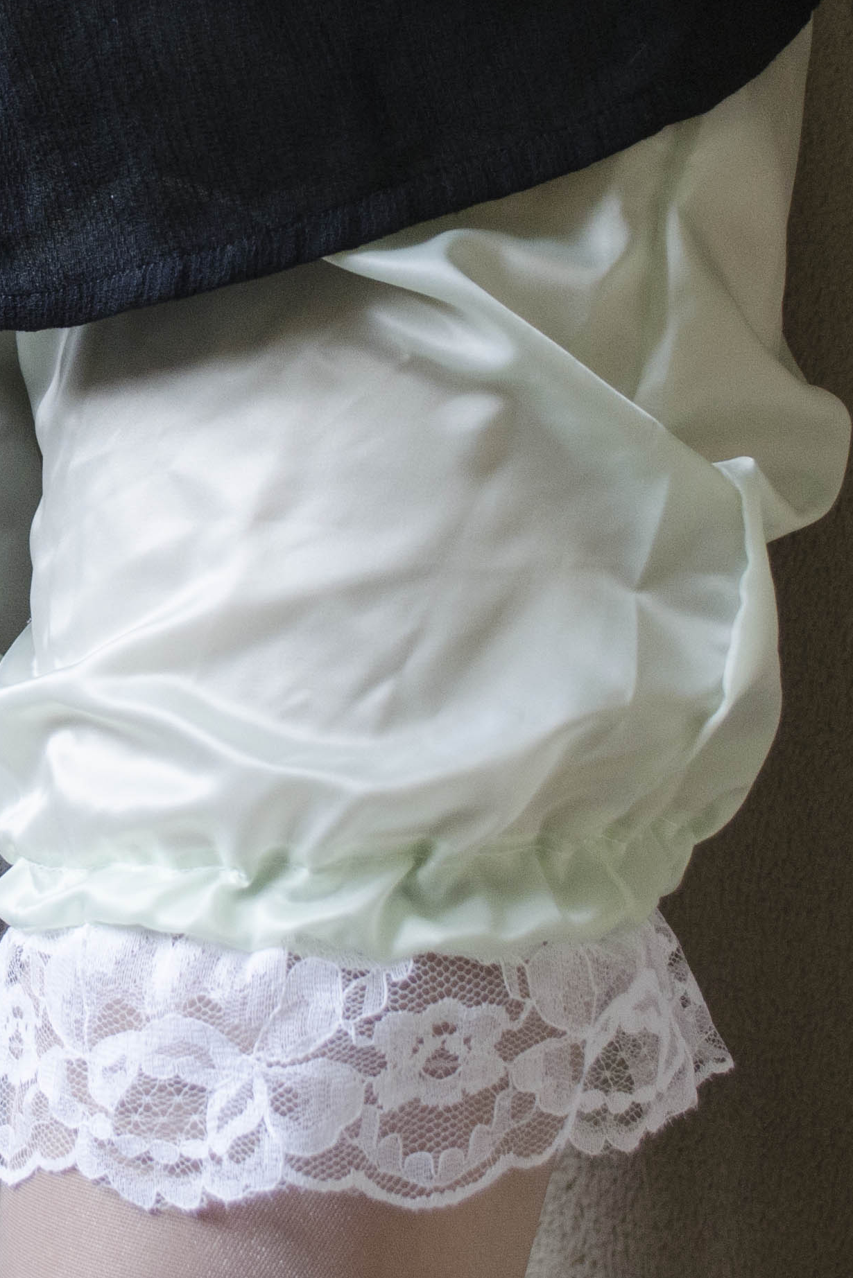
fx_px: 2842
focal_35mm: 80
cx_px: -86
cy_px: 251
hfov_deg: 16.6
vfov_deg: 24.9
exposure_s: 1/80
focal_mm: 20
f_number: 4.5
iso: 800
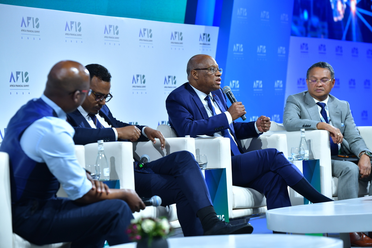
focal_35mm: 130
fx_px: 1343
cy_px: 124
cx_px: 186
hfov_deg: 15.8
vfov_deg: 10.6
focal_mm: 130
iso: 640
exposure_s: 1/125
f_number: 4
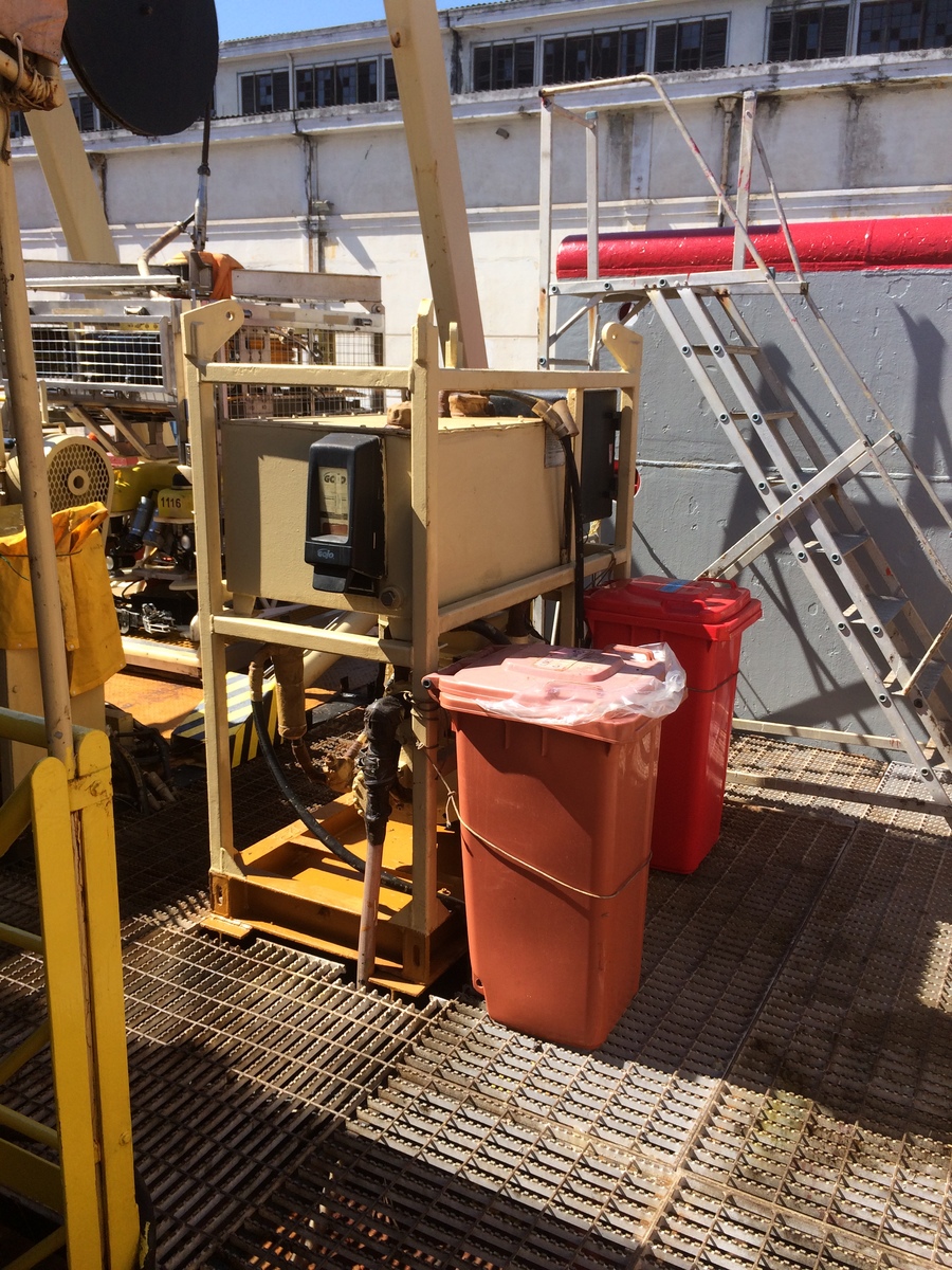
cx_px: 476
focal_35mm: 29
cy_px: 635
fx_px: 1063
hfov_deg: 48.2
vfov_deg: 61.7
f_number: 2.2
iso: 32
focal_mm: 4.15
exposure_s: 1/1172
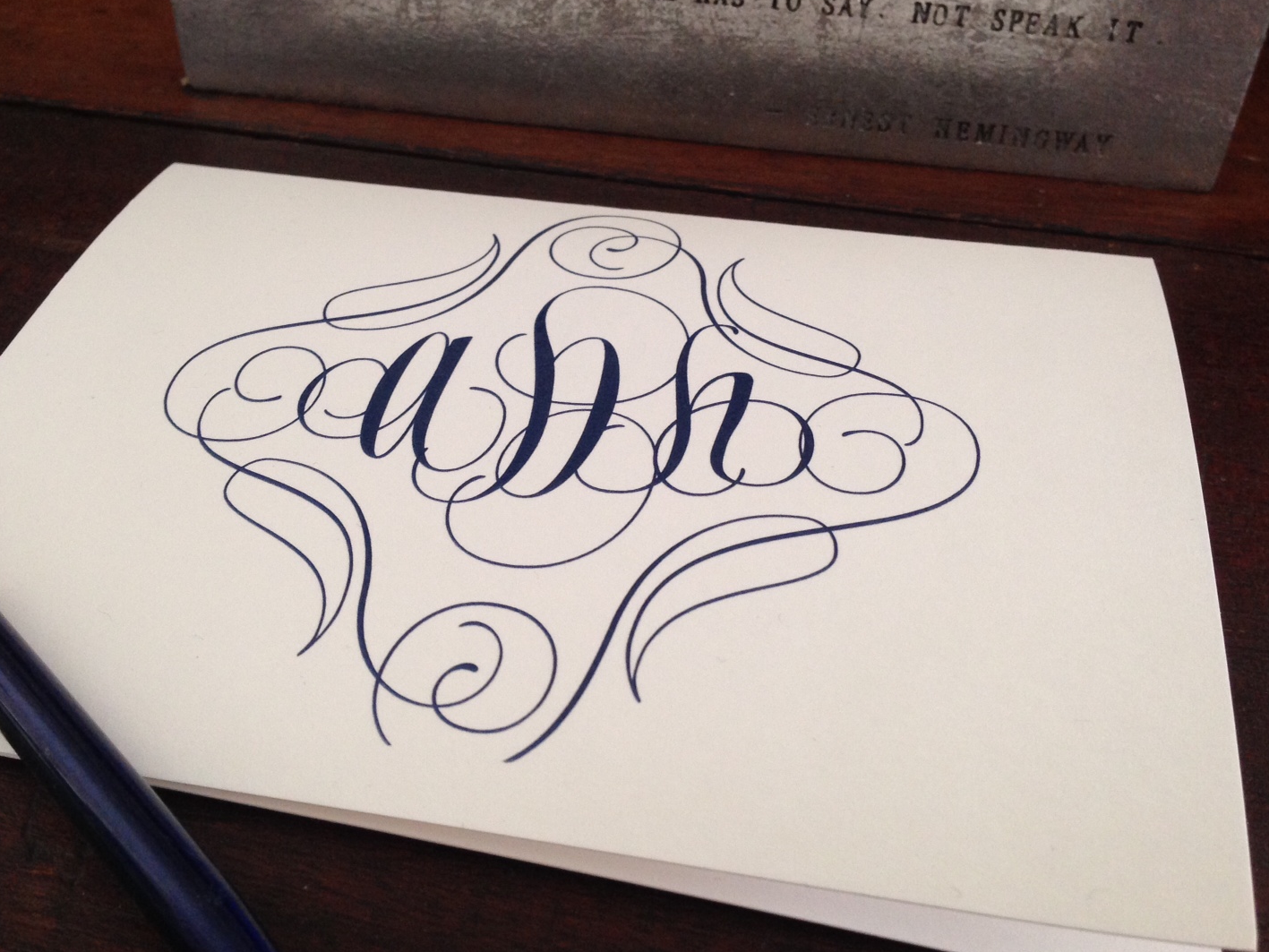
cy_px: 415
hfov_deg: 48.9
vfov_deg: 37.7
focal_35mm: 38
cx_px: 579
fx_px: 1393
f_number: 2.4
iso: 160
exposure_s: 1/20
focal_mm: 4.12
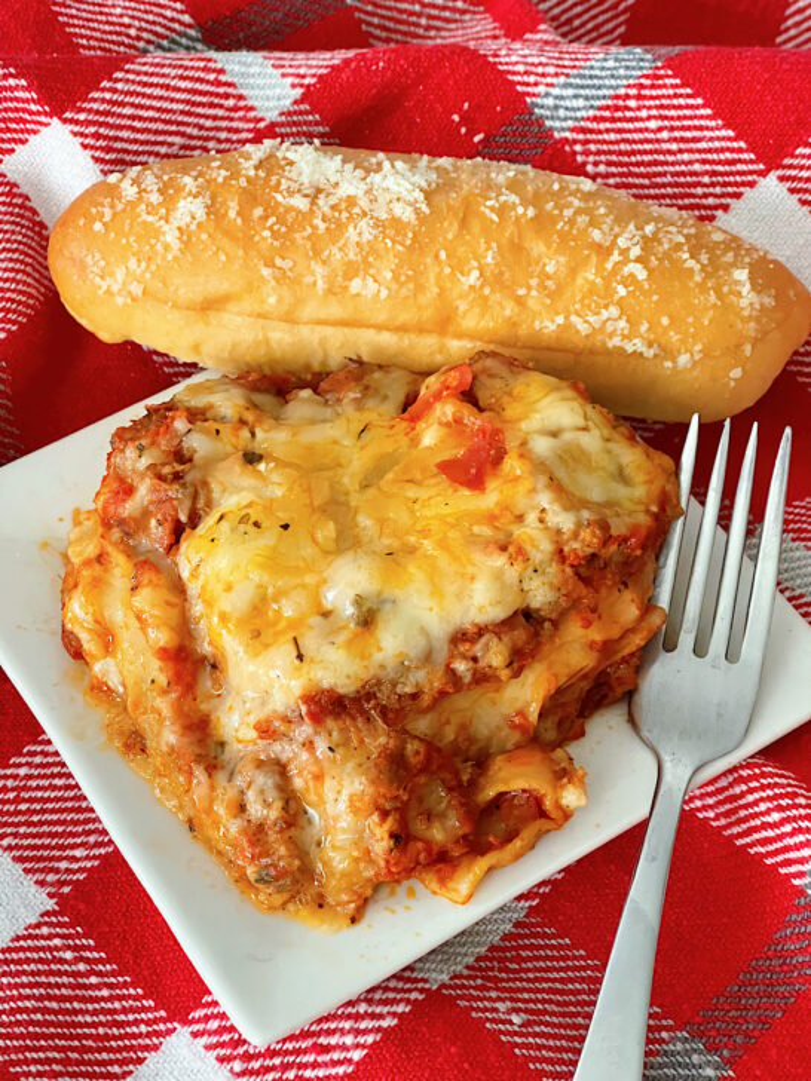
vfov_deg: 30.3
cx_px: 406
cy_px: 540
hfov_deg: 22.9
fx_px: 1999
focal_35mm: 64
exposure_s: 1/60
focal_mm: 7.5
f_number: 2.2
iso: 500
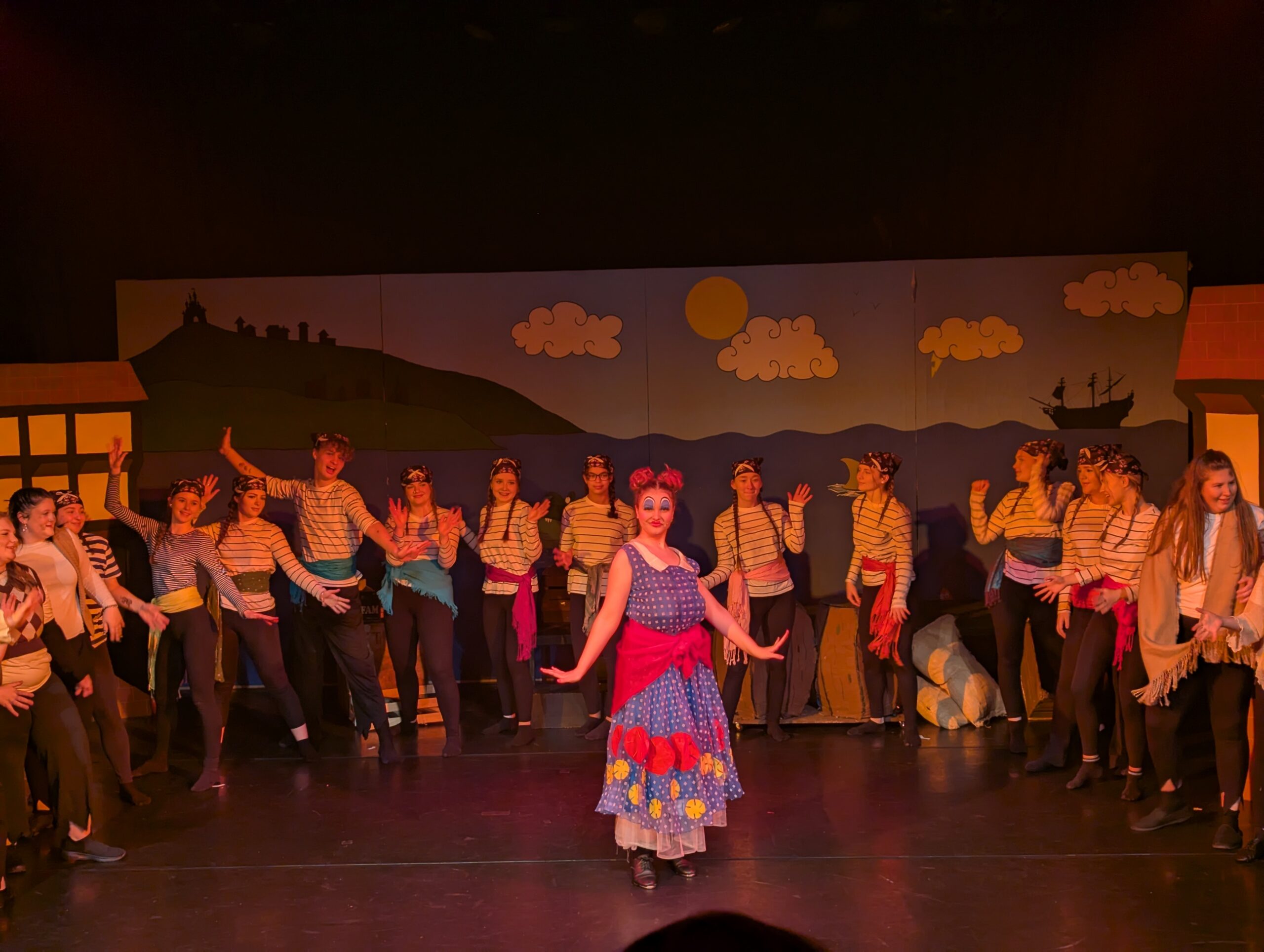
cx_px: 632
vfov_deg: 30.3
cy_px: 476
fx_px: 1755
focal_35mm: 48
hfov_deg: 39.6
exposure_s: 1/50
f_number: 1.85
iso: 49
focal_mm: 6.81
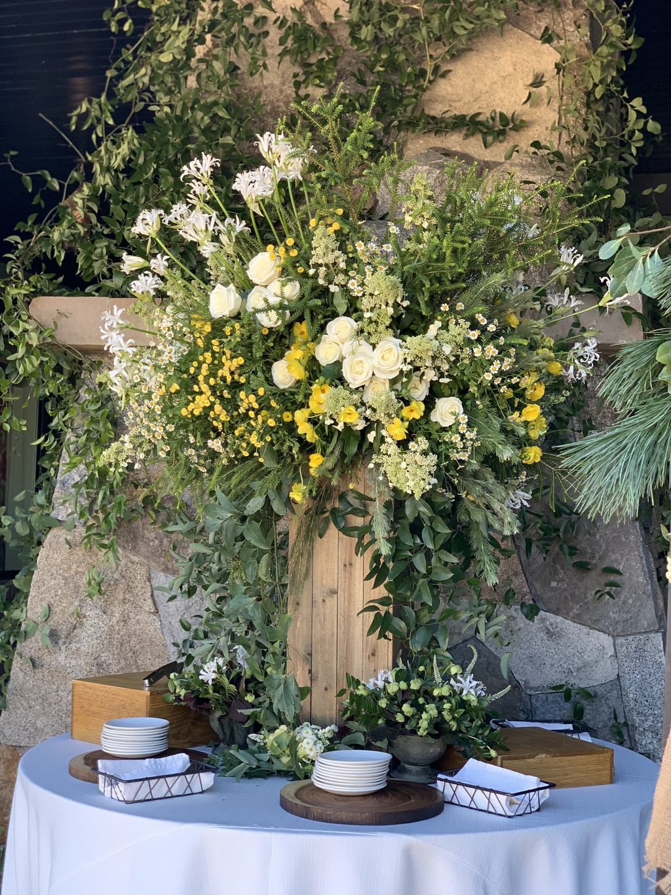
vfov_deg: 36.8
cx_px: 336
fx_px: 1344
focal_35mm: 52
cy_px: 448
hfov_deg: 28.0
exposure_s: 1/122
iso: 64
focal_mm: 6
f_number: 2.4
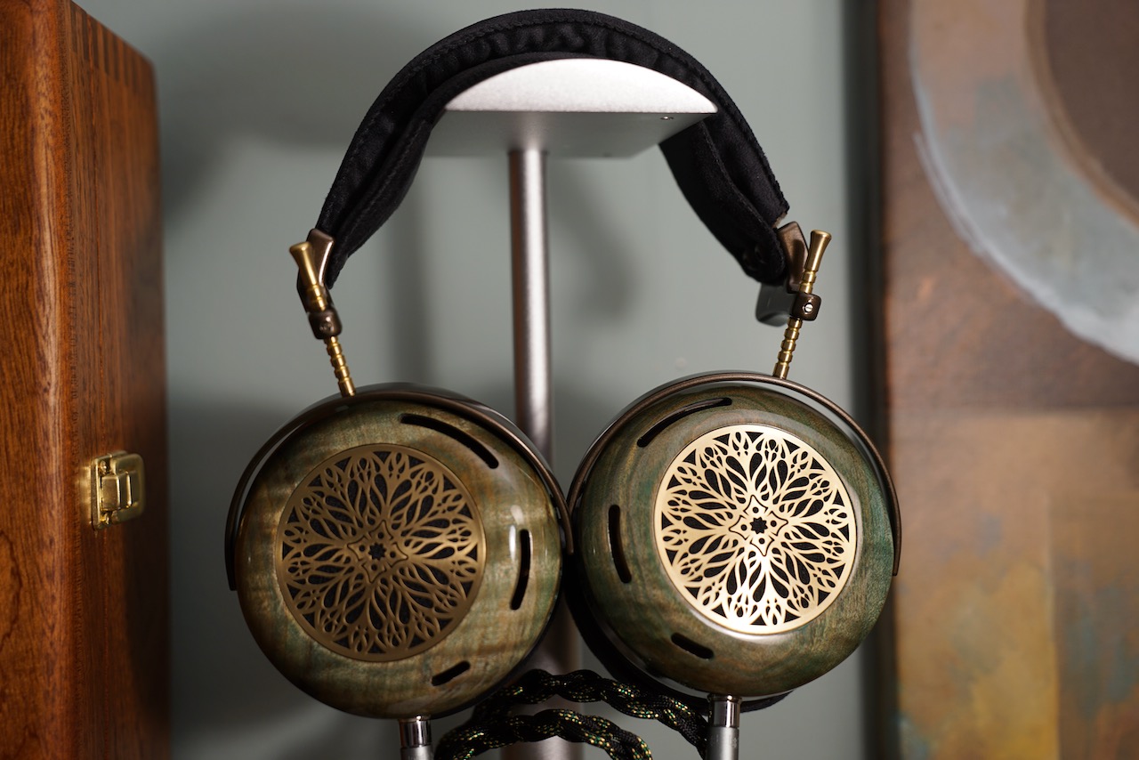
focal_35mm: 48
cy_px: 380
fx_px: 1519
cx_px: 570
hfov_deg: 41.1
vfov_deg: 28.1
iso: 160
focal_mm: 48
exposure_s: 1/60
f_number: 2.8
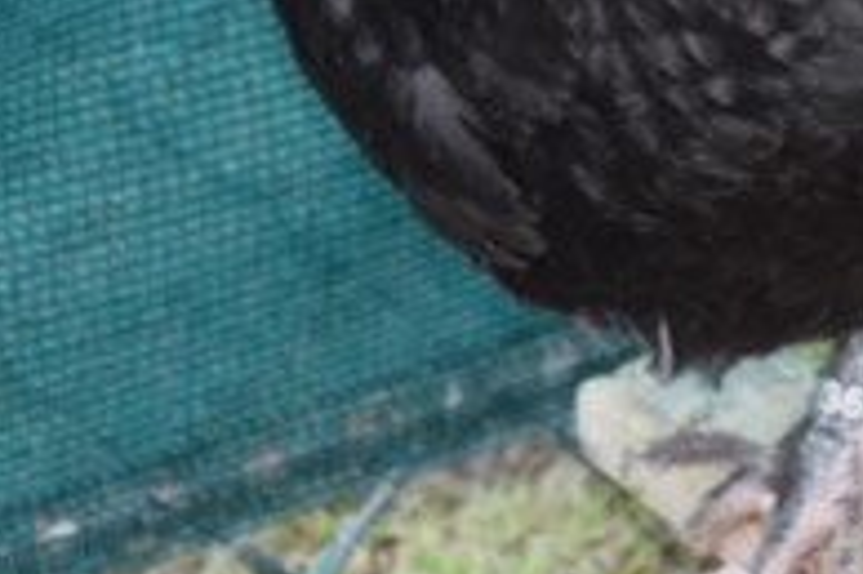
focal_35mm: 487
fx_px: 11662
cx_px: 1041
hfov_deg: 4.2
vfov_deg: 2.8
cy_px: -267
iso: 800
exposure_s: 1/60
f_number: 5.6
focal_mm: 85
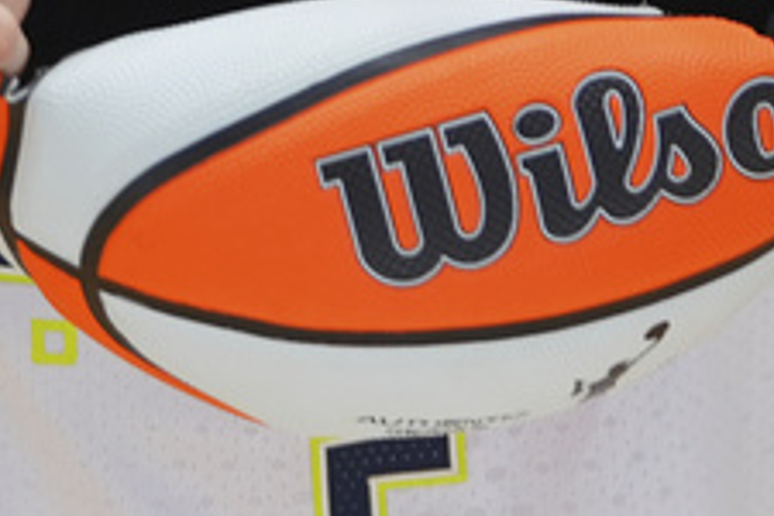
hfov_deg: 3.9
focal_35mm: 528
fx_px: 11351
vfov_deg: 2.6
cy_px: -366
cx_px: 413
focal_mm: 116
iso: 800
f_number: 3.2
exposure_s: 1/125
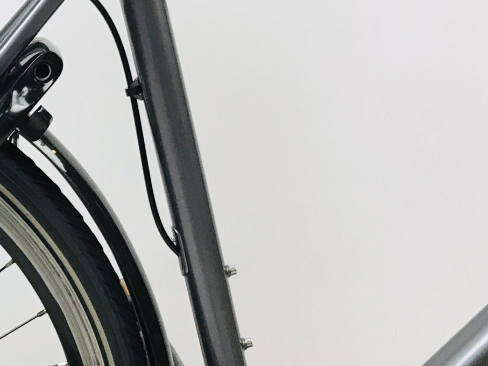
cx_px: -139
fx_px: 1114
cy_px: 370
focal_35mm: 79
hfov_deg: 22.3
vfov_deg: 18.2
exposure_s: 1/33
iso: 32
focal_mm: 3.99
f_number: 1.8
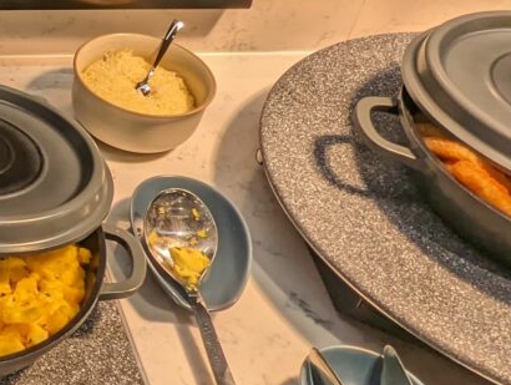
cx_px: -217
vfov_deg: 23.8
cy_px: 33
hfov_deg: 25.6
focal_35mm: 60
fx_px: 887
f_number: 2.2
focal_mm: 2.35
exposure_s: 1/60
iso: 63
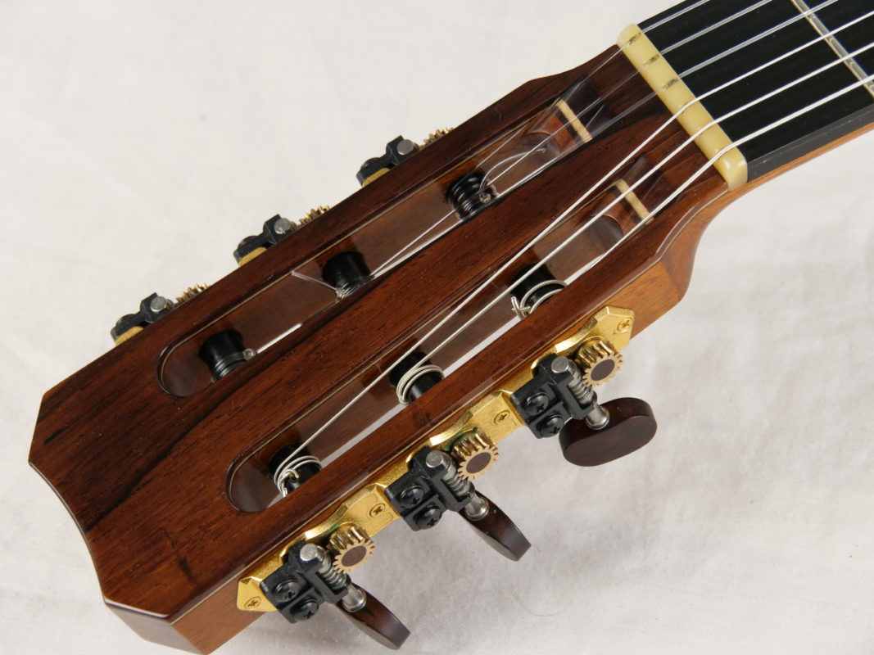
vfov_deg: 12.3
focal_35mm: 120
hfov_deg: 16.4
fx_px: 3029
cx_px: 437
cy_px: 328
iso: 800
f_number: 5.5
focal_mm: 60
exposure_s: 1/125
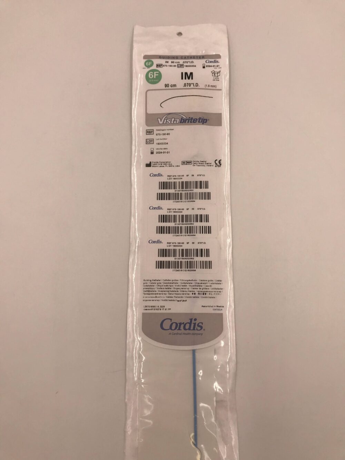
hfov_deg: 49.8
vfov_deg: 63.4
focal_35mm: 28
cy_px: 230
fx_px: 372
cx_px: 172
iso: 20
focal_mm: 3.99
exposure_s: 1/259
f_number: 1.8
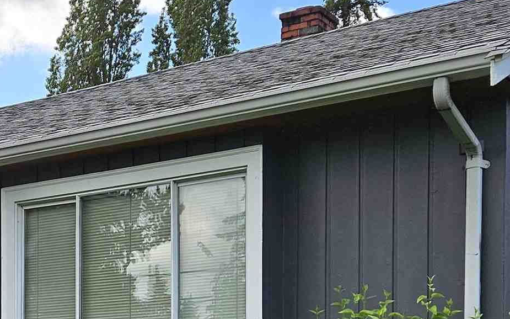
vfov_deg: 15.5
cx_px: -2
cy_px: 384
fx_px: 1126
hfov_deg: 24.4
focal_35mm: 81
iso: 25
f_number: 1.8
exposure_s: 1/1250
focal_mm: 5.4
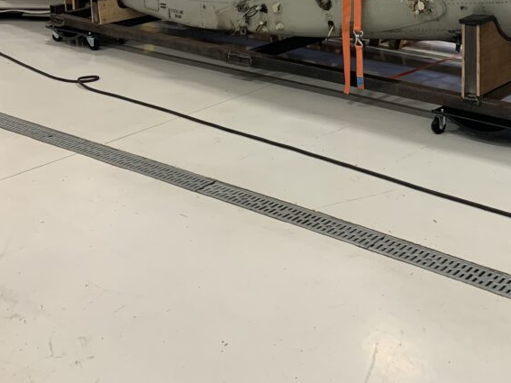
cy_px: 10
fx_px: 812
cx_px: 414
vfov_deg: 25.4
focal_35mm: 55
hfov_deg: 33.8
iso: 100
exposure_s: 1/60
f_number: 1.8
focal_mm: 4.25
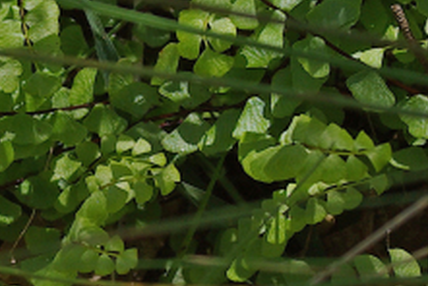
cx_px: 41
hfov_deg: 3.7
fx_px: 6631
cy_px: -136
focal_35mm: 557
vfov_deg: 2.5
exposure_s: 1/60
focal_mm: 80
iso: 200
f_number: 11
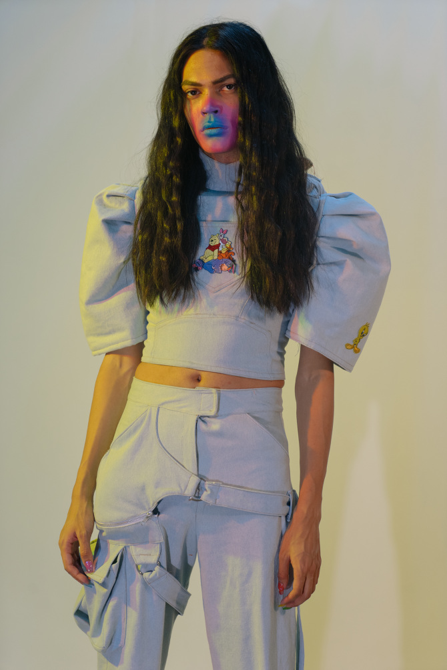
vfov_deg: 28.8
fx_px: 1304
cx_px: 224
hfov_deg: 19.5
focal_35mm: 70
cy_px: 335
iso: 400
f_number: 4.5
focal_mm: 70
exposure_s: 1/100
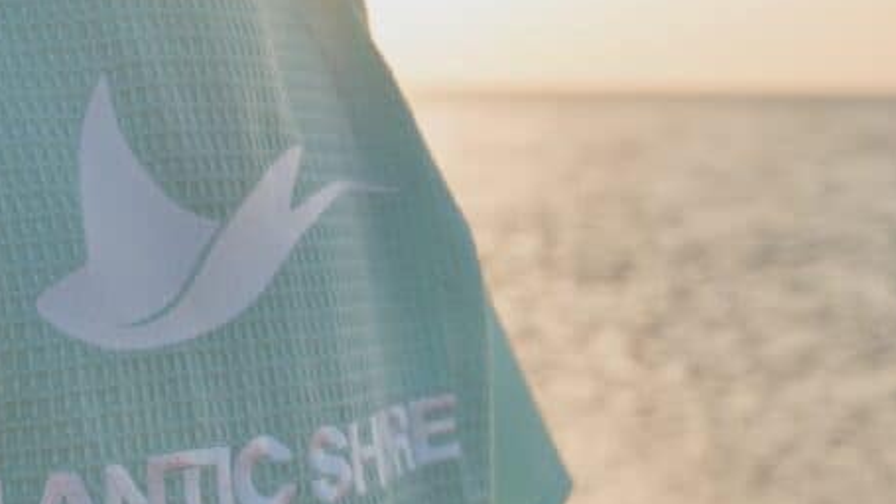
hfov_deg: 22.2
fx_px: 2236
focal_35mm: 94
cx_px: 100
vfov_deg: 12.8
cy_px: 381
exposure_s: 1/1000
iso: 100
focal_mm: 26.6
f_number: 2.8
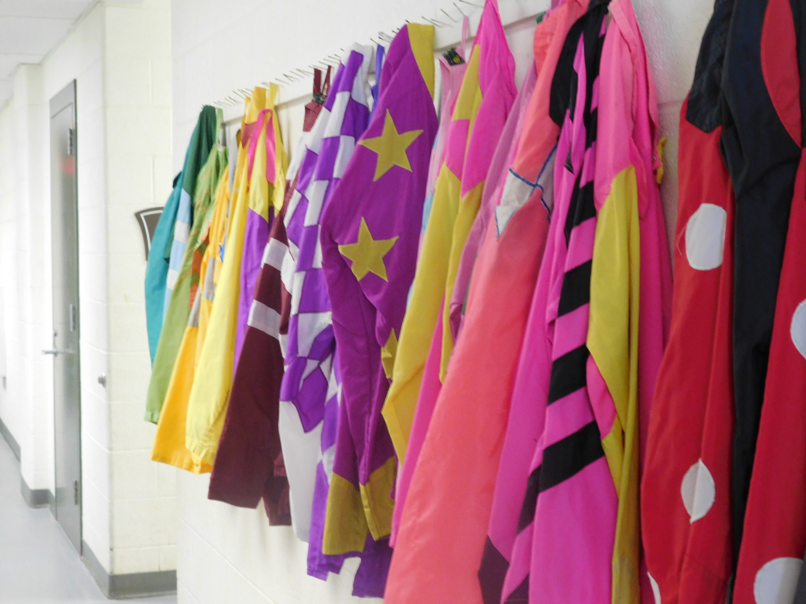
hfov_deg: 32.7
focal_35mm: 59
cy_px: 302
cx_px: 403
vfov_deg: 24.8
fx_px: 1374
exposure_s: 1/10
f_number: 4
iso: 400
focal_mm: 10.4
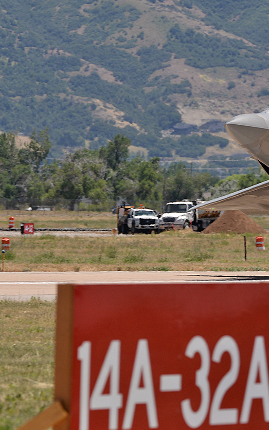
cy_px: 239
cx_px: 363
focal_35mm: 570
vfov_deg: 3.7
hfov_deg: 2.3
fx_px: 6687
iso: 250
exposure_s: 1/1000
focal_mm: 260
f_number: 8
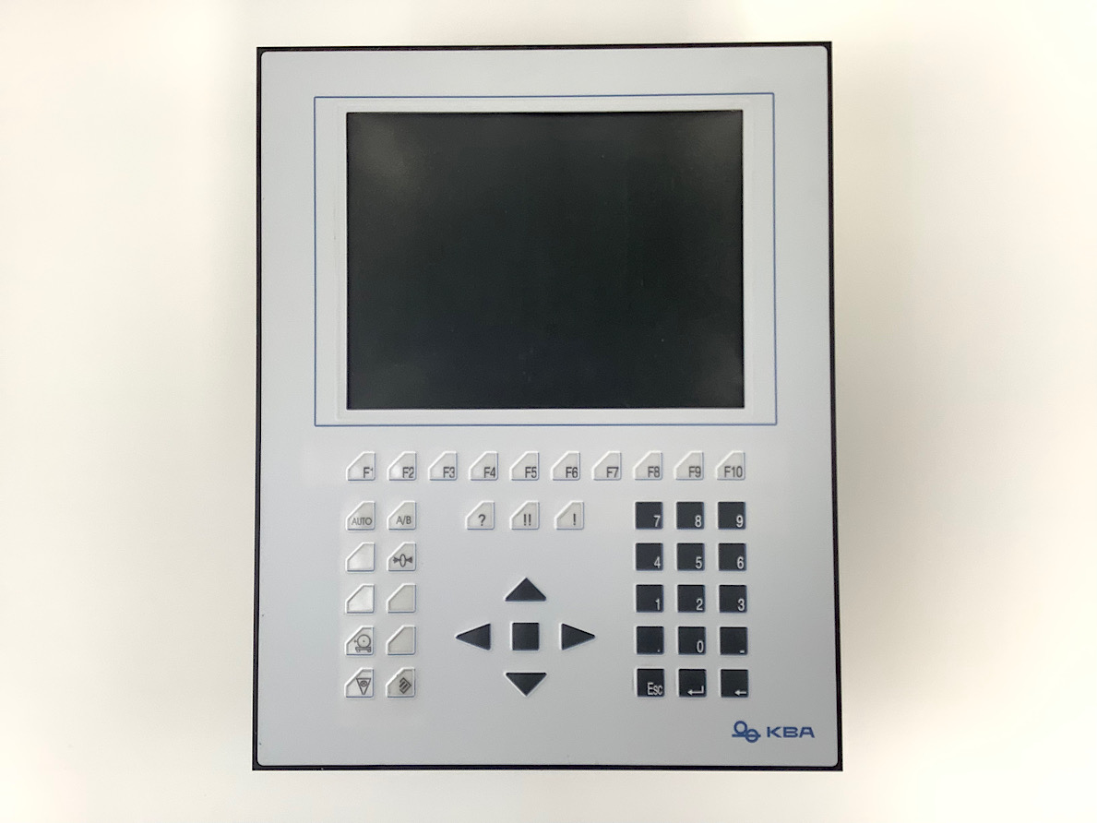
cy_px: 412
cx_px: 548
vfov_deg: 45.4
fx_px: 983
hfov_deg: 58.3
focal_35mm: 31
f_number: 2.4
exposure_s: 1/100
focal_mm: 3.3
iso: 40
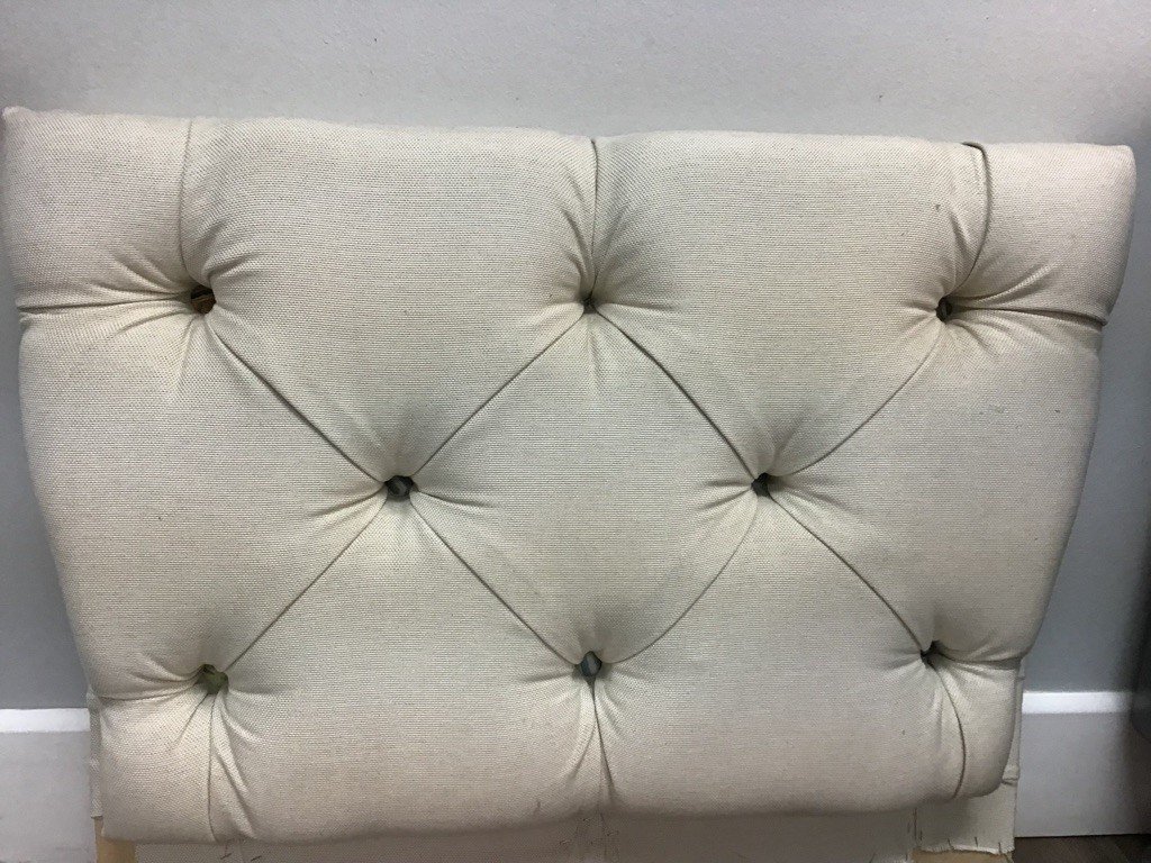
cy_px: 432
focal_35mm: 31
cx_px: 576
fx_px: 1031
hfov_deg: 58.4
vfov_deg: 45.4
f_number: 2.4
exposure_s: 1/33
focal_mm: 3.3
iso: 100
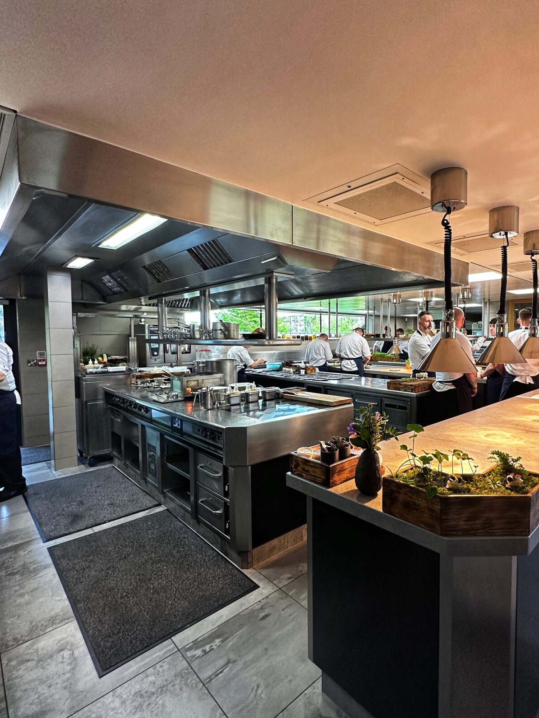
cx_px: 344
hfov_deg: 70.2
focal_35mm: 18
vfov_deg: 87.7
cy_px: 358
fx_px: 374
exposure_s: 1/100
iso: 200
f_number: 2.2
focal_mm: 2.22
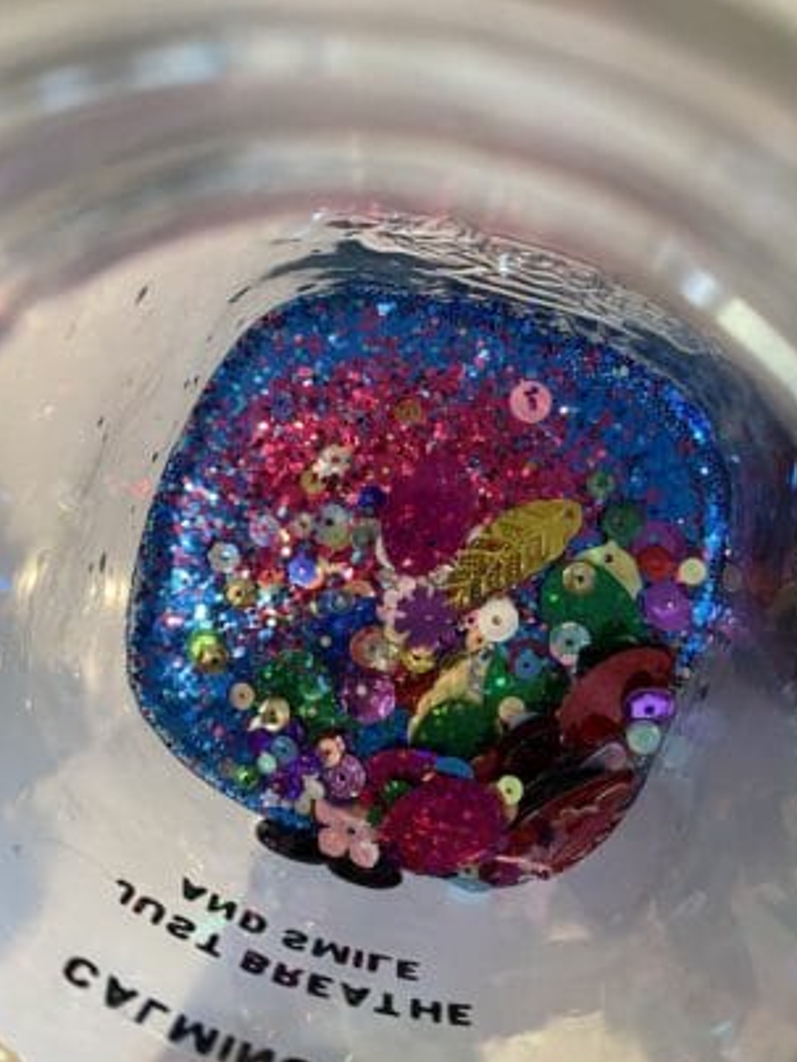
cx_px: 434
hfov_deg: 46.7
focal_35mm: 30
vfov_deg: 59.9
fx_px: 921
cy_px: 486
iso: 400
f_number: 1.8
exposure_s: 1/60
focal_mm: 4.25
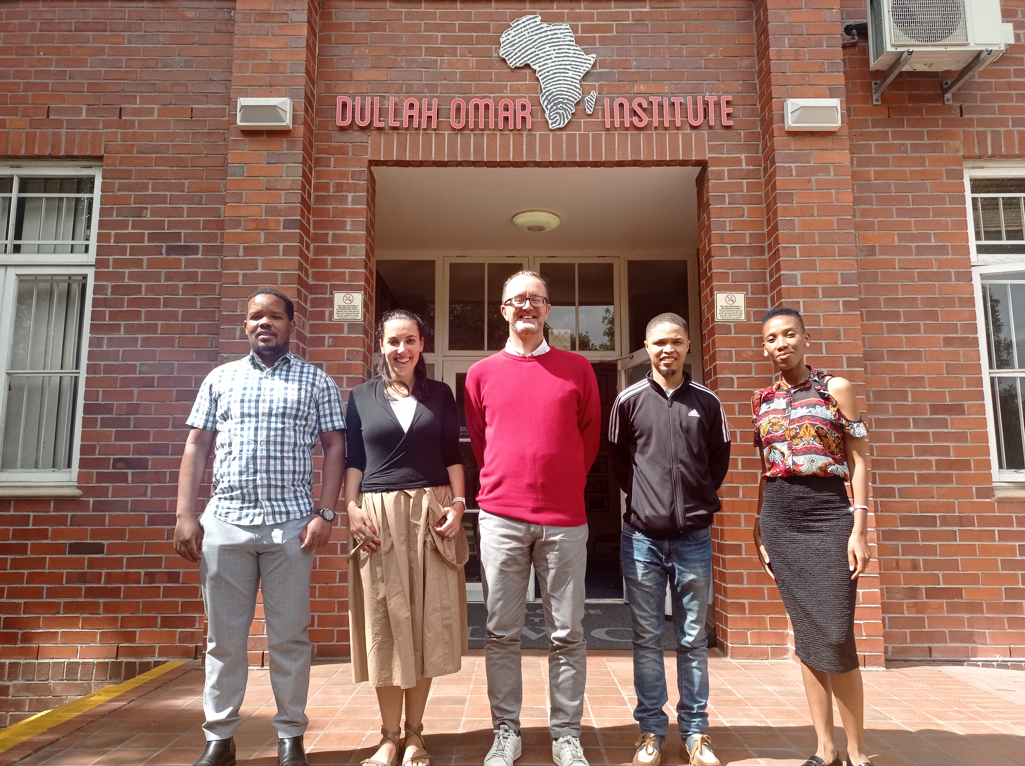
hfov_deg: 63.5
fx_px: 828
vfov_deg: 49.7
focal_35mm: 28
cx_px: 512
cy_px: 383
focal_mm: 4.7
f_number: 1.79
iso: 107
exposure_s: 1/1314
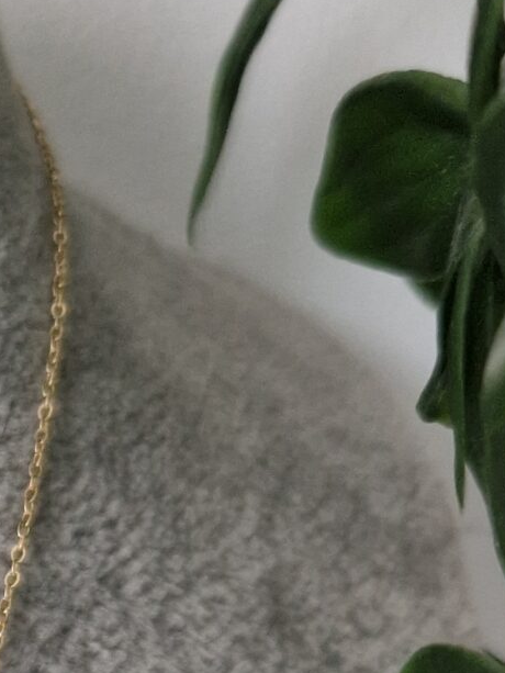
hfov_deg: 13.7
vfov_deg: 19.3
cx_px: -411
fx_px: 1867
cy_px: 793
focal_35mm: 96
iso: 50
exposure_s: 1/100
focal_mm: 5.4
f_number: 1.8
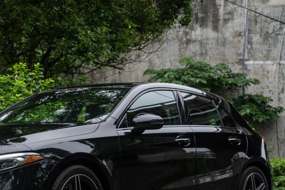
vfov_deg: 14.8
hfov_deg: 21.7
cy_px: 151
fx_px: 728
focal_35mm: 92
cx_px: 39
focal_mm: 50
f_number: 7.1
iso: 250
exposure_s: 1/160
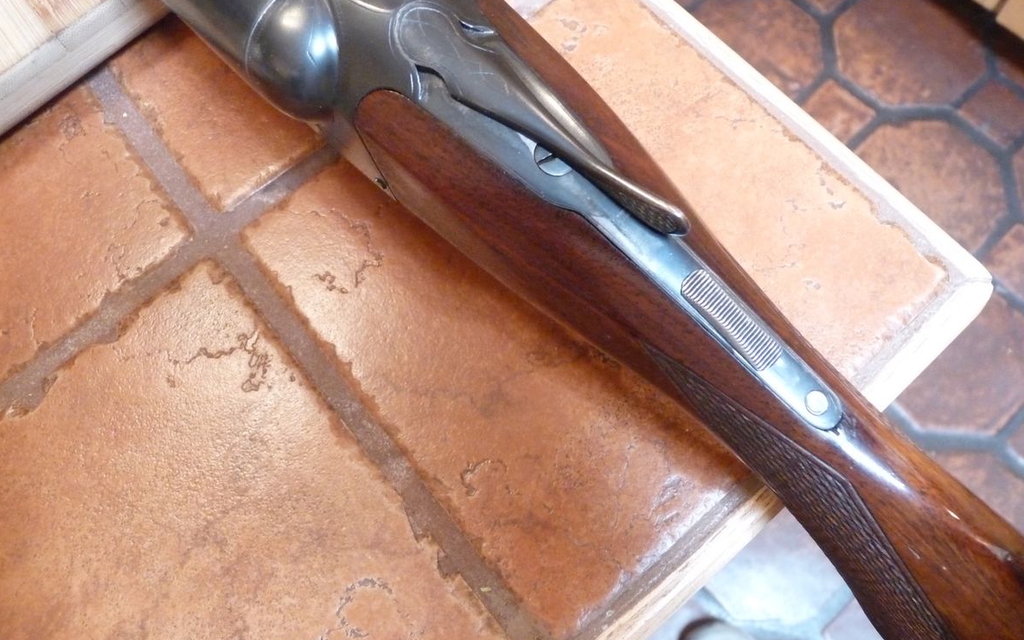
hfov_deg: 64.6
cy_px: 261
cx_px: 515
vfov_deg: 43.0
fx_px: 809
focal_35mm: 29
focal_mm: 4.8
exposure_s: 1/25
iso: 800
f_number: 2.8
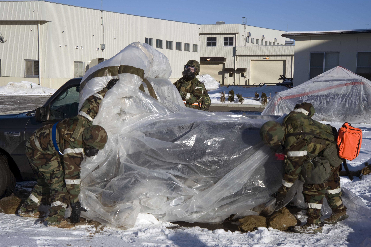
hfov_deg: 38.2
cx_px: 186
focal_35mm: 52
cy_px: 124
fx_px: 536
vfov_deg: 26.0
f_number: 22
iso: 160
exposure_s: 1/80
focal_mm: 52
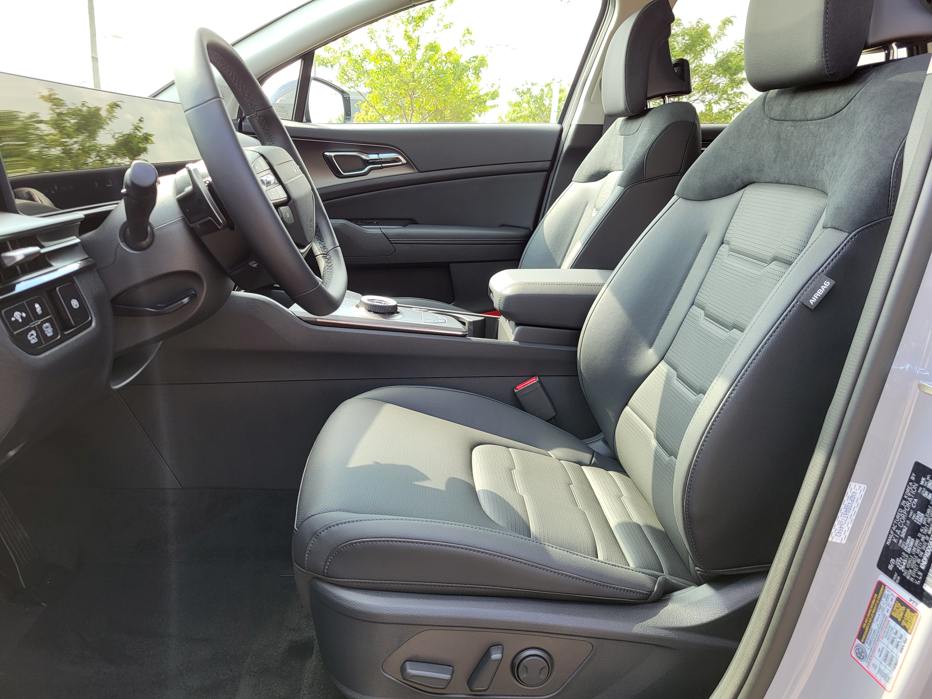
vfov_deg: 53.1
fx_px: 700
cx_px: 466
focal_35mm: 26
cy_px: 350
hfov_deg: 67.3
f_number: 1.8
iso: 40
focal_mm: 5.4
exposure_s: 1/172
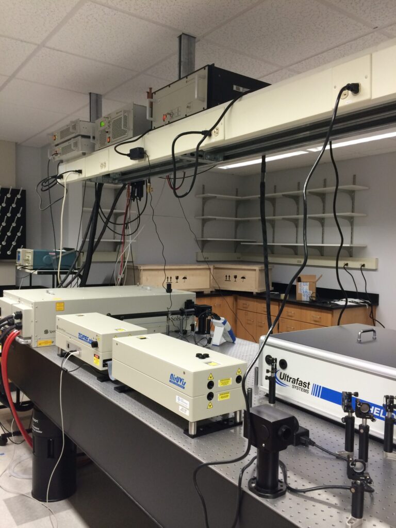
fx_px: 458
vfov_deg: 60.0
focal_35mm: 30
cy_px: 264
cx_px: 198
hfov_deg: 46.8
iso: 50
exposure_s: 1/30
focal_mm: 4.12
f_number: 2.2
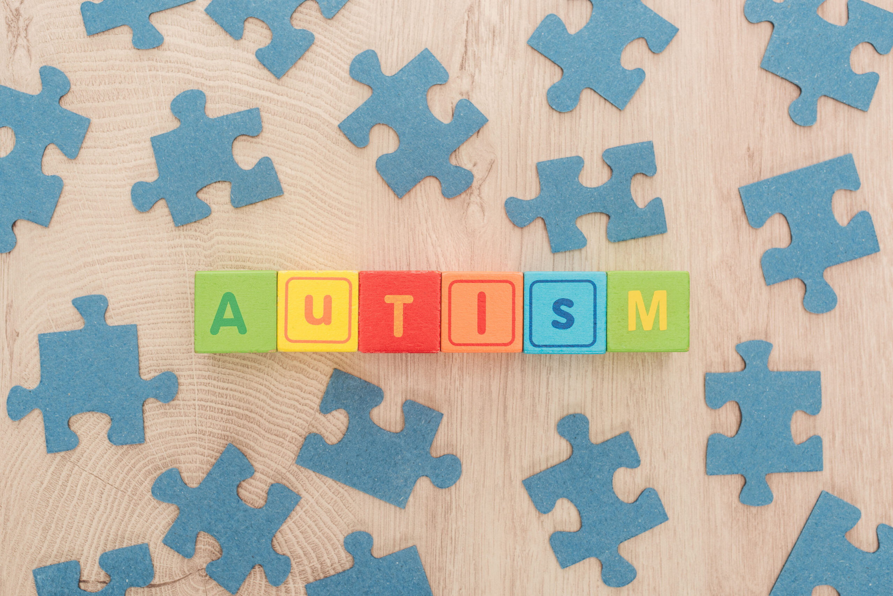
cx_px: 446
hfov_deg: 39.6
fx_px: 1241
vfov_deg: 27.0
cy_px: 298
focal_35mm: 50
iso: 200
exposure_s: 1/160
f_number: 9
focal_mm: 50
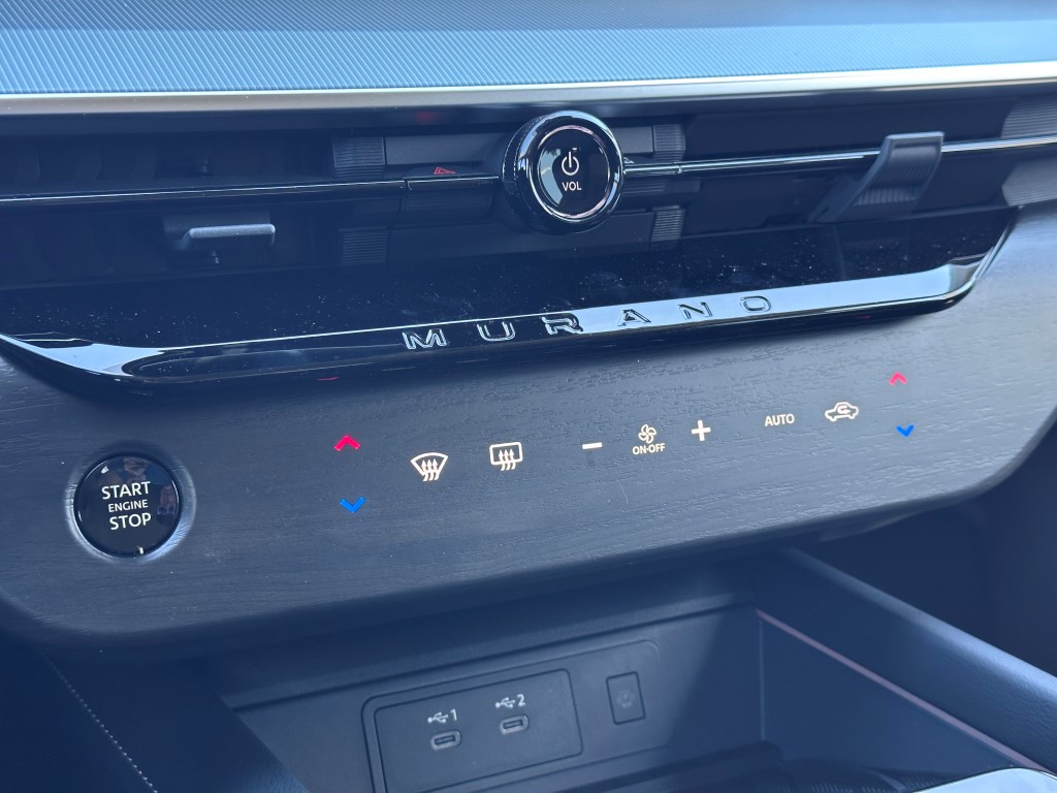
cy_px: 396
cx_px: 528
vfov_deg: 30.3
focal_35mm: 48
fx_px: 1466
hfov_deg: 39.7
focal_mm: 6.86
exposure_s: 1/58
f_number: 1.78
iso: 125
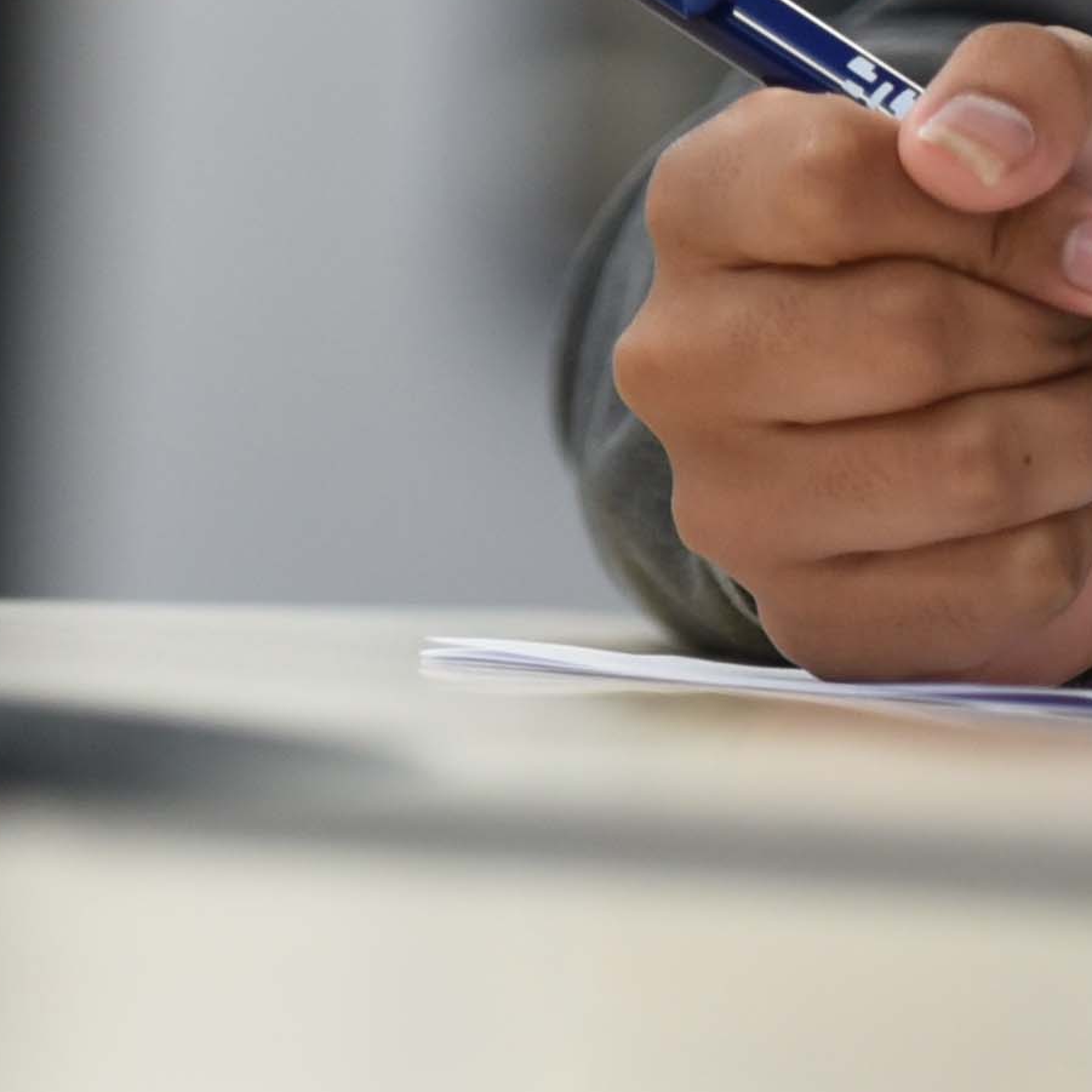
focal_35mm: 636
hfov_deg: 2.7
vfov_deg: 2.7
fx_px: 22699
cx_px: 2794
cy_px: -1052
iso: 640
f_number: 3.2
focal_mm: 112
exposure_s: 1/80
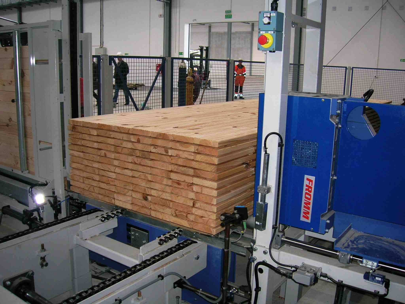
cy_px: 152
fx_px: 398
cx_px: 202
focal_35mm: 34
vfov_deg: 41.8
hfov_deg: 54.0
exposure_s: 1/60.1
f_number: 2.9
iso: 50
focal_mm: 5.7
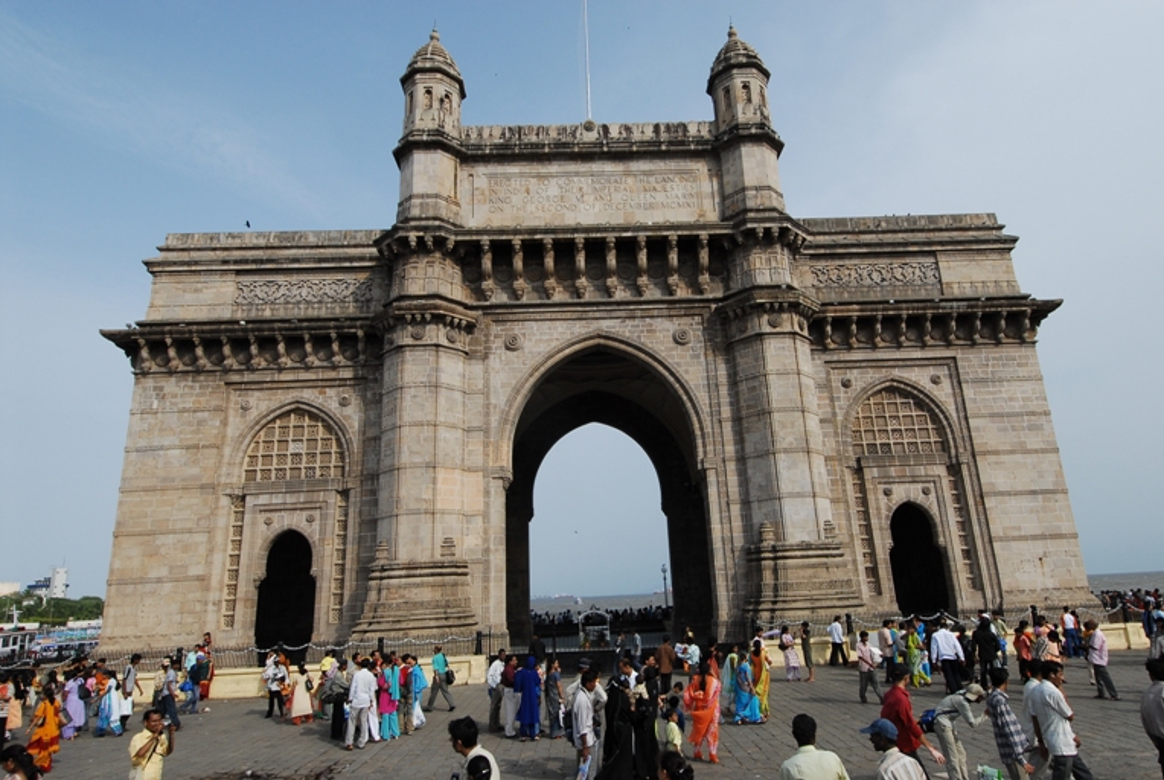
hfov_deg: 78.4
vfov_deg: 57.4
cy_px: 392
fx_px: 712
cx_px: 608
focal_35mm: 22
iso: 200
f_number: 10
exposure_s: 1/350
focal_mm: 14
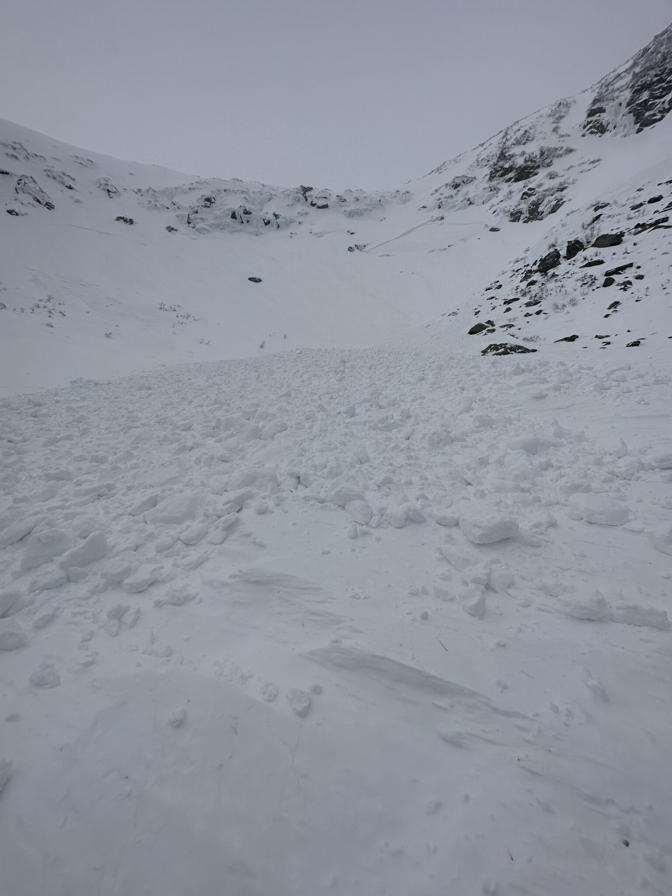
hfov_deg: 85.7
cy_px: 448
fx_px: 362
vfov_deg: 102.1
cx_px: 336
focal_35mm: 14
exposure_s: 1/7813
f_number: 2.2
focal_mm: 2.22
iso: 50
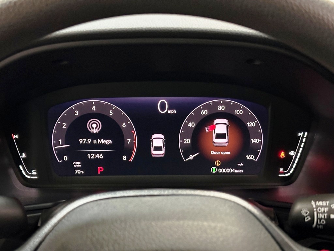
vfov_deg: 30.3
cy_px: 126
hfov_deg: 39.7
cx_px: 167
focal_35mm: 48
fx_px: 463
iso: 640
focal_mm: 6.86
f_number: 1.78
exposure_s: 1/24
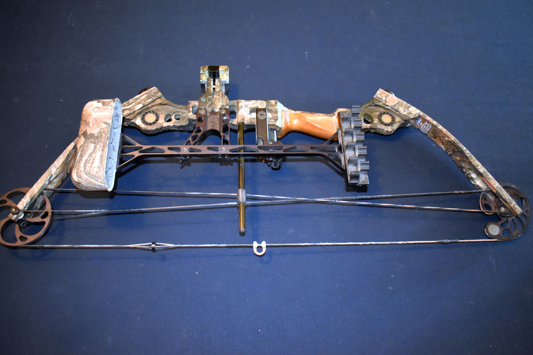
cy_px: 170
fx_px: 444
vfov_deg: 43.6
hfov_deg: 61.9
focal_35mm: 30
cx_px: 262
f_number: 3.5
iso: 4500
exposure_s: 1/60
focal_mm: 18
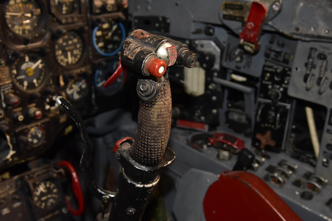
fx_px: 443
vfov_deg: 28.1
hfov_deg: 41.1
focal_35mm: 48
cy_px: 110
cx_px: 166
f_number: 7.1
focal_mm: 48
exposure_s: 1/30
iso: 3200
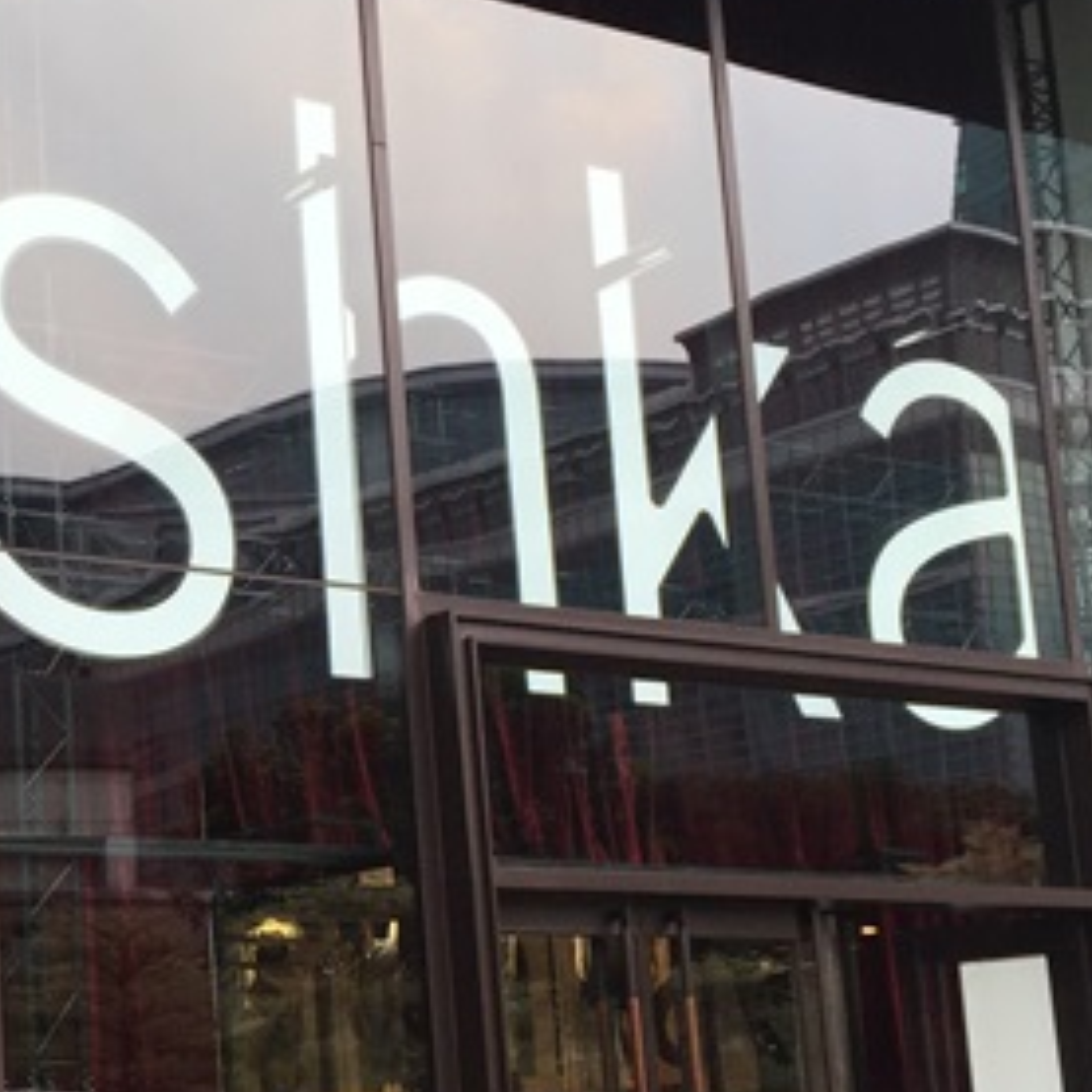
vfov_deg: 23.3
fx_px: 2641
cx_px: -43
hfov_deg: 22.3
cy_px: 682
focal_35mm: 74
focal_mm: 4.15
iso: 32
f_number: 2.2
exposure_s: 1/284
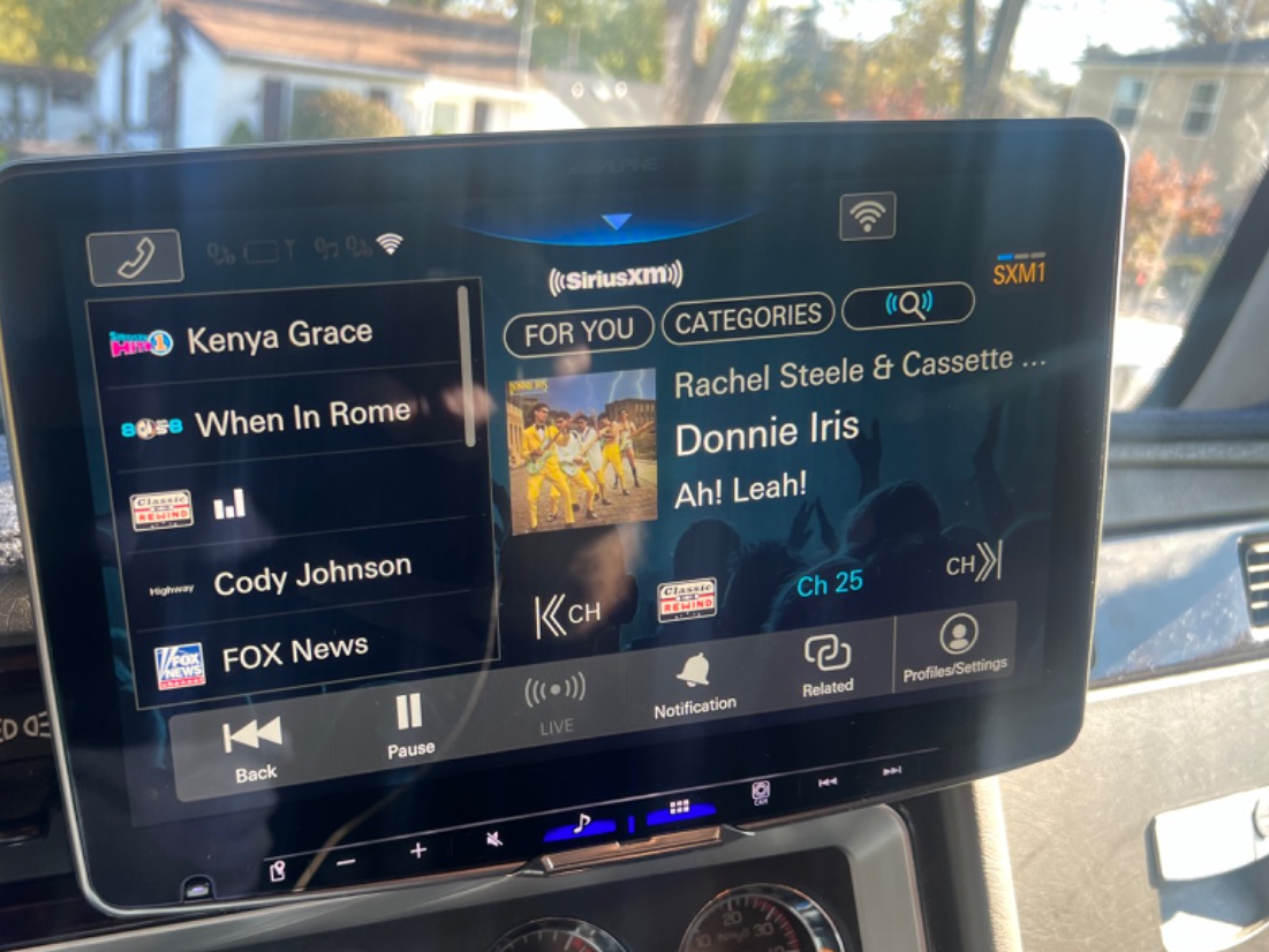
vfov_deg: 41.6
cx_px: 476
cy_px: 560
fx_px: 1247
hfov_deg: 53.4
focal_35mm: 34
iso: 50
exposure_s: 1/121
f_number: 1.5
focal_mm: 5.7
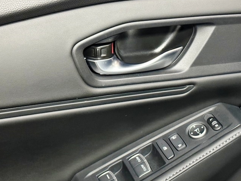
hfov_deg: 25.3
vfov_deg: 19.1
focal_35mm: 77
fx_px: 536
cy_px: 104
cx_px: 130
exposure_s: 1/30
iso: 500
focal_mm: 6.86
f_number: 1.78
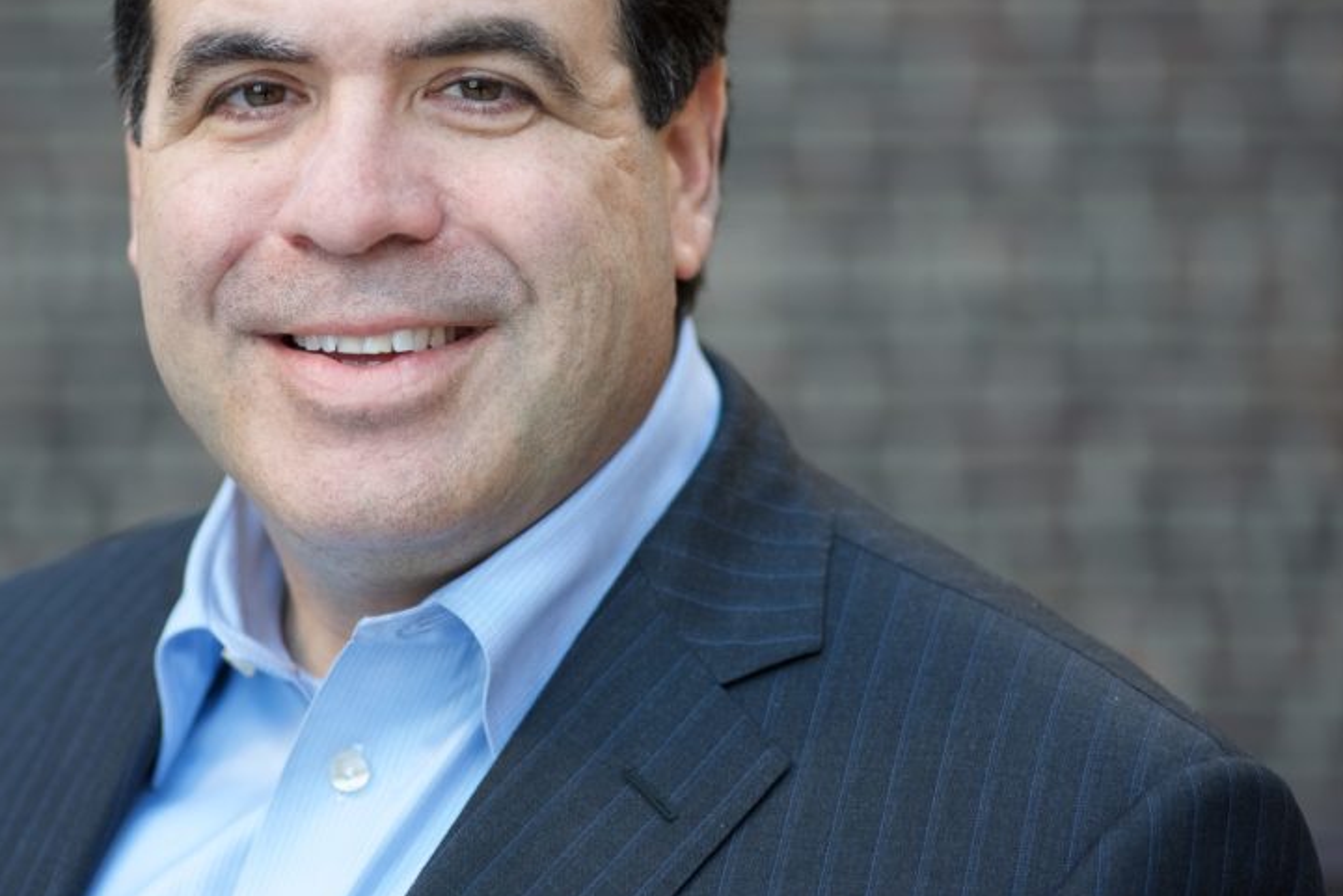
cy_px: 271
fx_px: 5298
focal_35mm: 142
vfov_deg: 9.7
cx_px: 492
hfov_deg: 14.4
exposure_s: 1/320
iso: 400
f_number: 3
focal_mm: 100
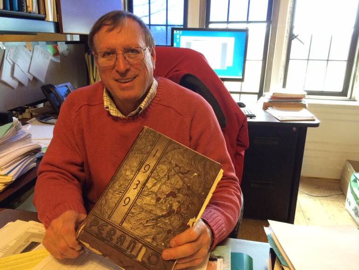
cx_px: 180
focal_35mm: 29
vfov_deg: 48.2
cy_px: 135
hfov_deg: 61.7
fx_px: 301
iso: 250
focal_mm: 4.15
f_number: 2.2
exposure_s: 1/30
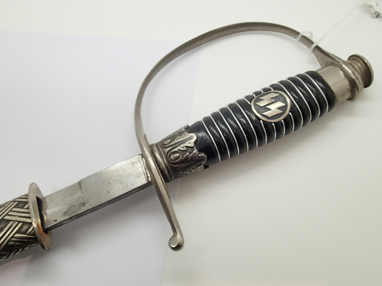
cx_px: 191
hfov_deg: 60.0
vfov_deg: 46.8
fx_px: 331
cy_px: 143
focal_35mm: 30
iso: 100
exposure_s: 1/100
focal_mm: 5.5
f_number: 3.2
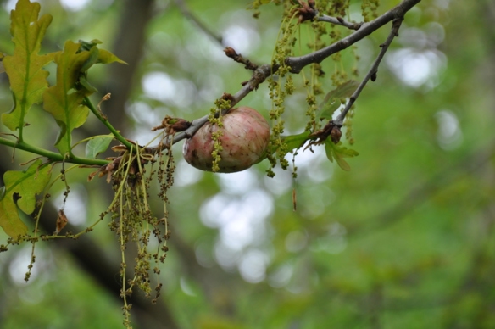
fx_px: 2163
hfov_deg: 13.1
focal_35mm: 158
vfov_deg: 8.7
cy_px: 164
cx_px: 248
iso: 400
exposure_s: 1/125
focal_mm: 105
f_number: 7.1
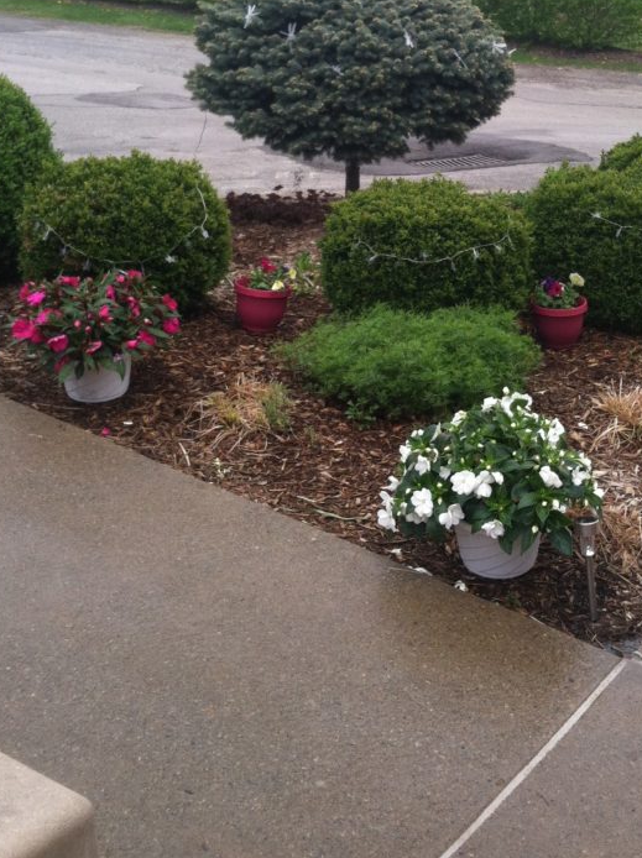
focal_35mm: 54
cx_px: 421
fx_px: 1338
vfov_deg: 35.0
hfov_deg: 26.8
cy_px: 236
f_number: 2.8
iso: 80
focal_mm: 3.85
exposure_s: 1/625
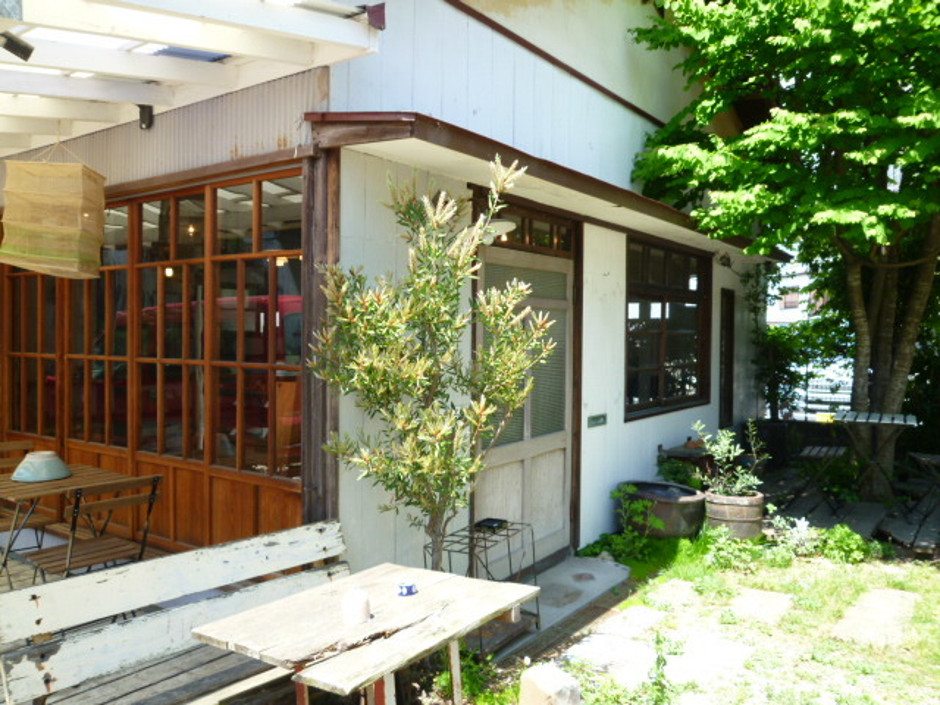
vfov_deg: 48.2
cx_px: 470
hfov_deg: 61.7
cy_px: 352
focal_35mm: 29
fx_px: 787
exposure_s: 1/125
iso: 80
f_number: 3.5
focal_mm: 5.2
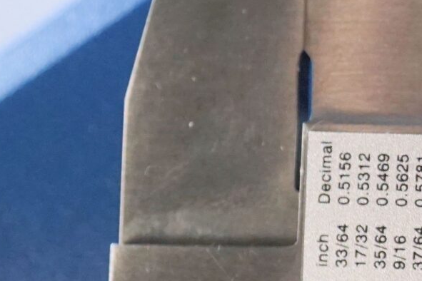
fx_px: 2286
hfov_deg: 10.1
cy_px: 104
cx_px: 687
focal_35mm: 195
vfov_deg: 7.0
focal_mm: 30
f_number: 5.6
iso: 800
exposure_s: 1/640
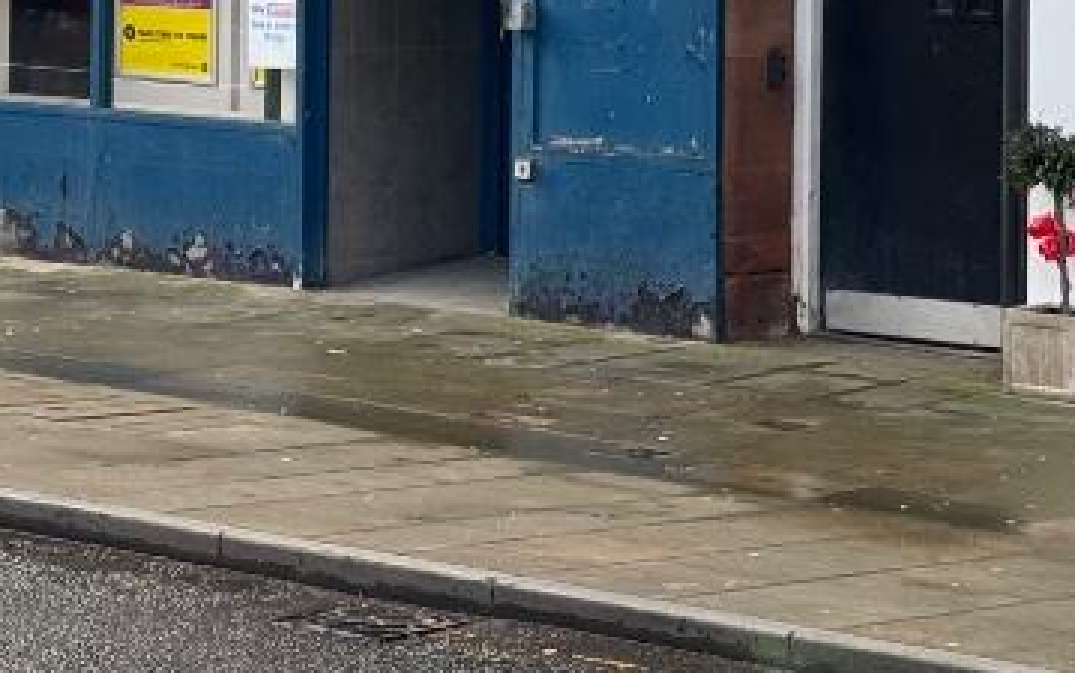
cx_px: 39
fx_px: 4251
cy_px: -254
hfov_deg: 14.2
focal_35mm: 145
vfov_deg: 8.9
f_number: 1.78
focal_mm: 6.76
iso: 64
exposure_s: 1/314
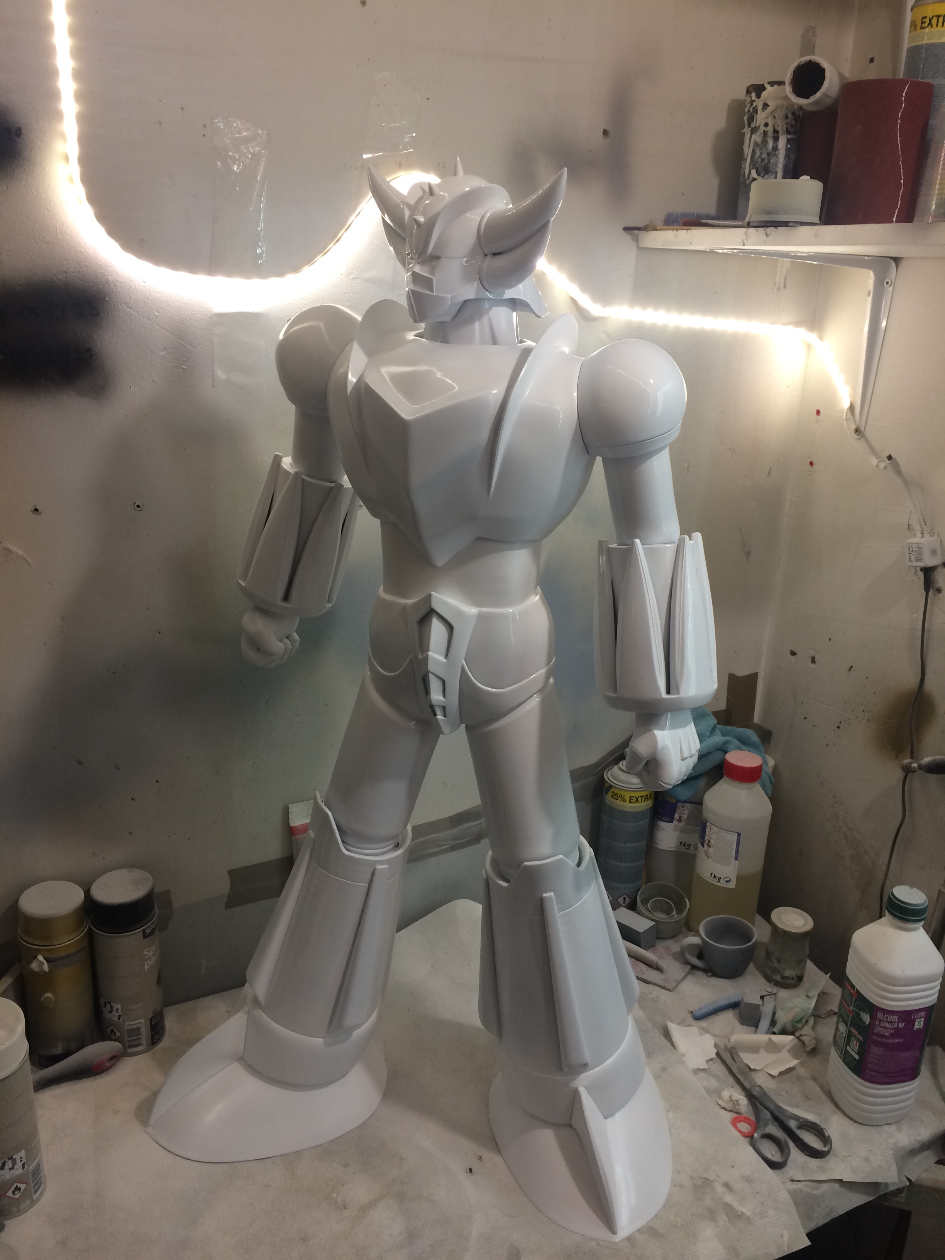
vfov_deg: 61.7
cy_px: 630
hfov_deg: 48.2
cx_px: 472
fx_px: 1056
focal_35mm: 29
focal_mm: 4.15
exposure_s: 1/33
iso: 32
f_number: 2.2
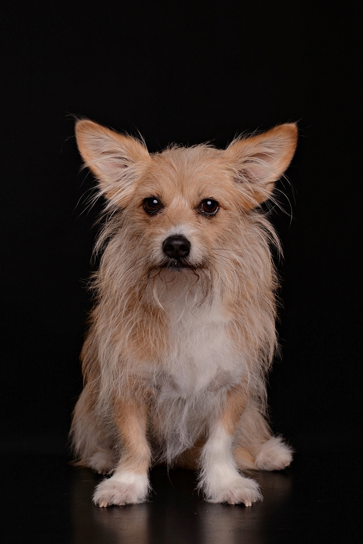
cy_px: 262
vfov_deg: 26.6
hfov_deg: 17.9
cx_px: 184
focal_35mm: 76
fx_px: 1149
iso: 160
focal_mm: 70
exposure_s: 1/160
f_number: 9
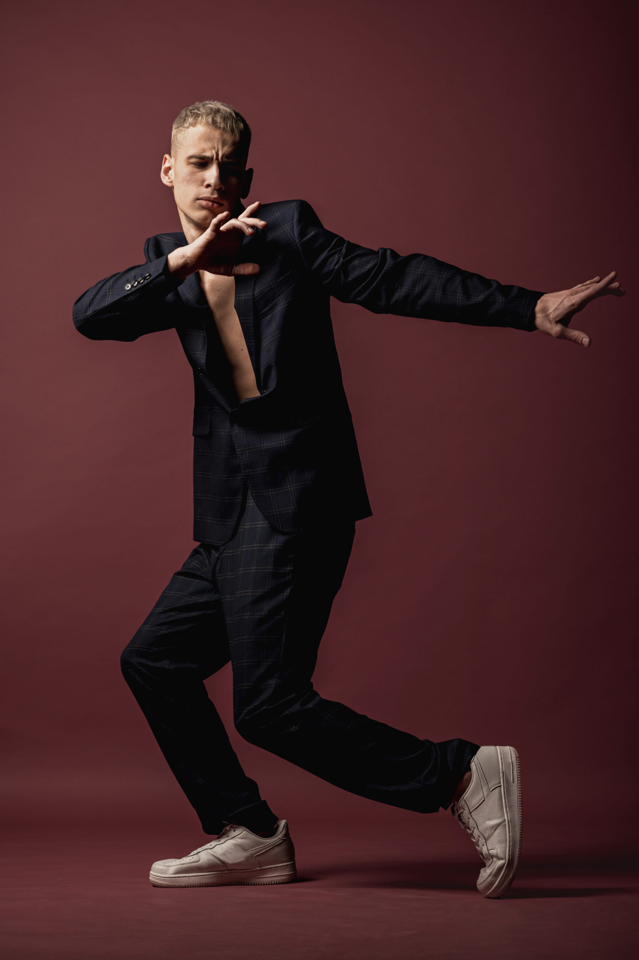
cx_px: 320
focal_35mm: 75
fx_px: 2000
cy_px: 480
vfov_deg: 27.0
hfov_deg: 18.2
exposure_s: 1/160
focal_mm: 75
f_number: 6.3
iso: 100
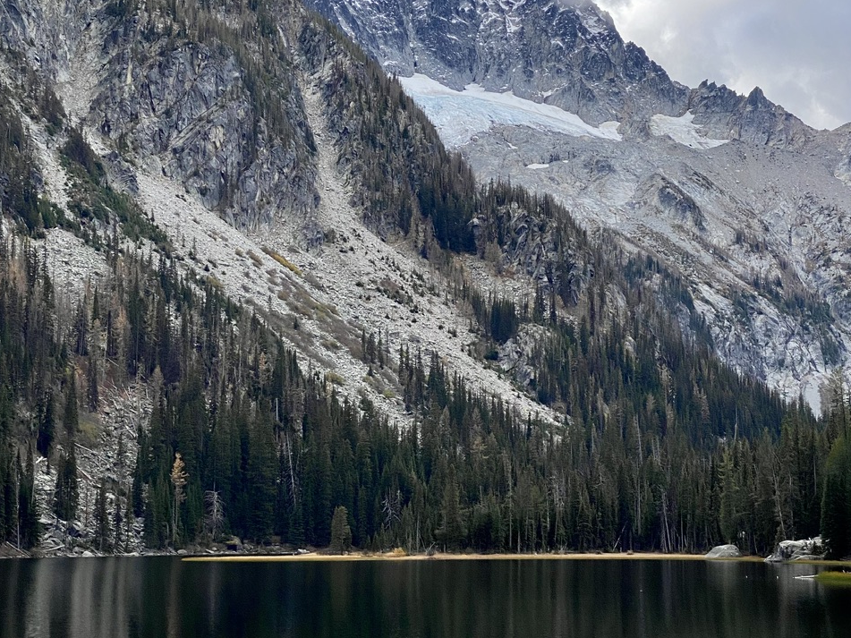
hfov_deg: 27.8
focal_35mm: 70
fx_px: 1721
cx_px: 423
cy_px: 270
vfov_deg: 21.0
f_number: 2
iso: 20
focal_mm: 6
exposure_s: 1/888
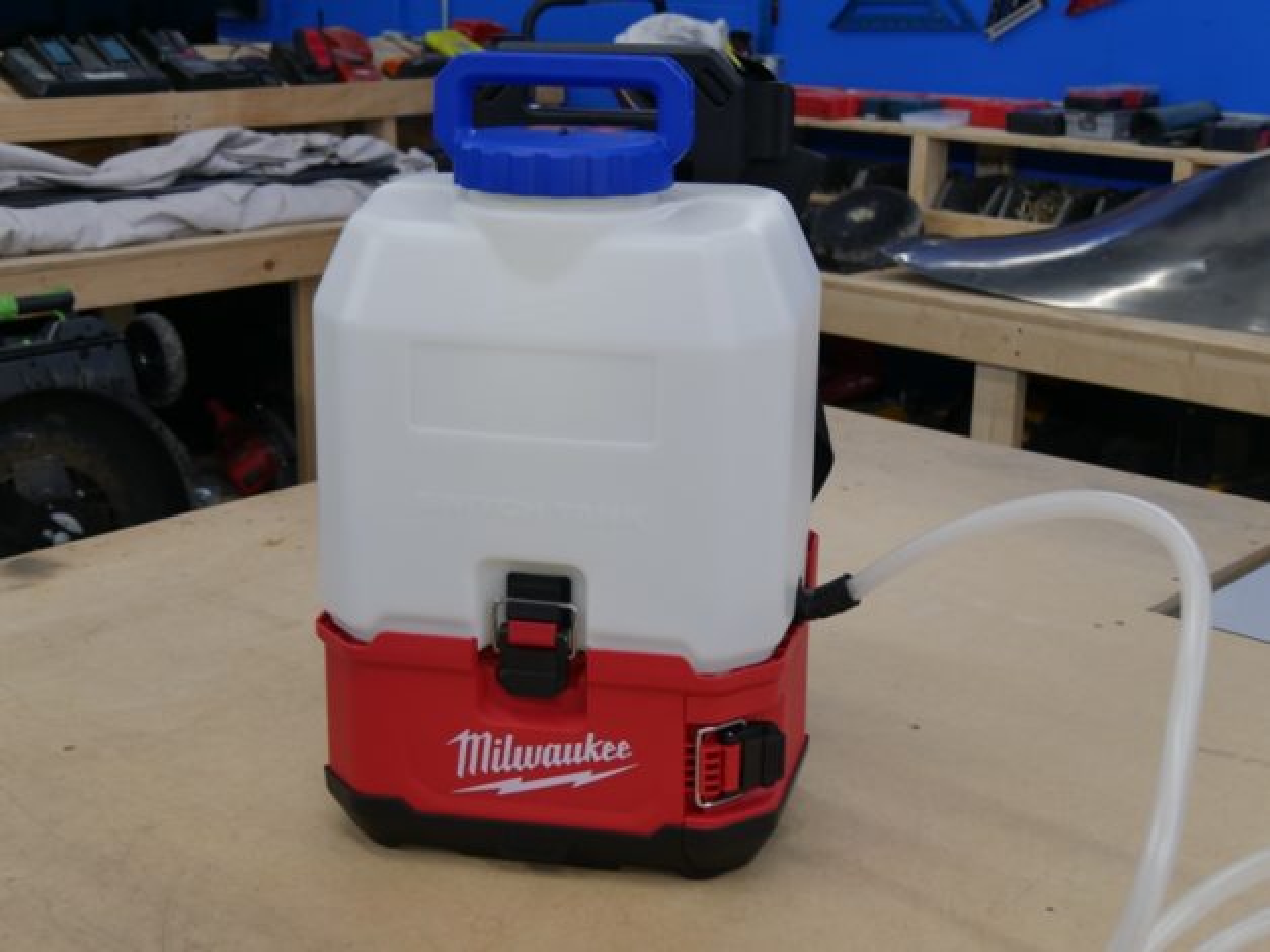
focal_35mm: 48
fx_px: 1761
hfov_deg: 39.7
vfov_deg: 30.3
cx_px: 635
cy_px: 476
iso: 320
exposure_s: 1/60
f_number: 4.1
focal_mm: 24
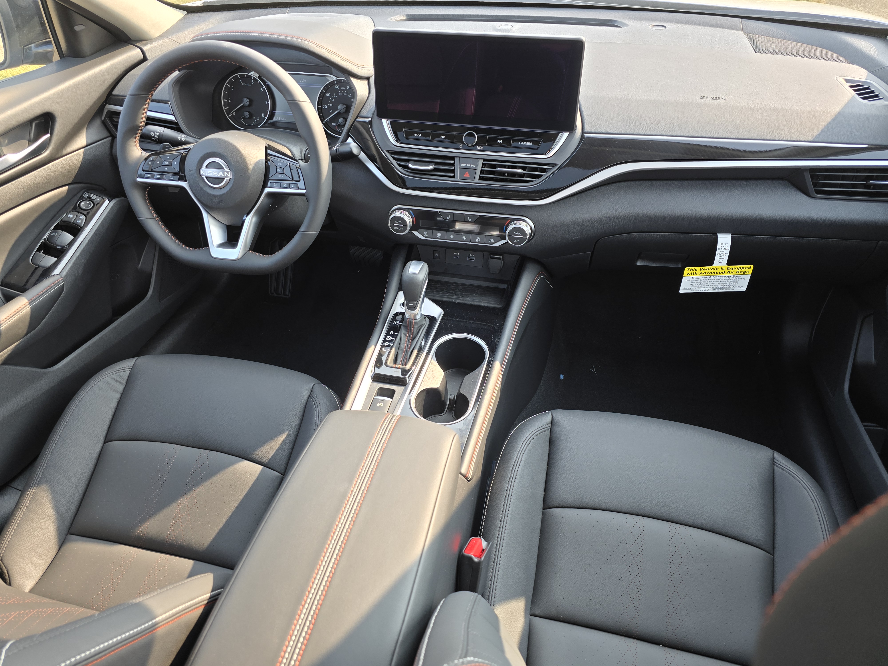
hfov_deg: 73.9
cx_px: 444
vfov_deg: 58.9
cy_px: 333
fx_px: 590
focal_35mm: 23
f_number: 1.7
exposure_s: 1/180
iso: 50
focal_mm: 6.3
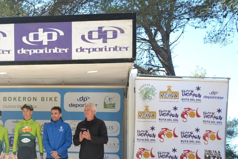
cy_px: 127
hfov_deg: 30.3
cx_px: 34
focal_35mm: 64
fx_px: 423
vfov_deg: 21.0
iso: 100
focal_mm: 24
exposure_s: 1/125
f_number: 5.6
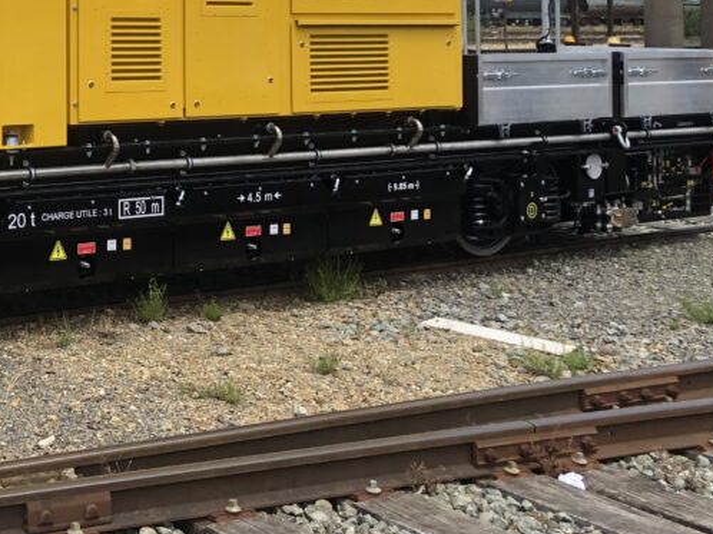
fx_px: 1482
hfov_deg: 25.3
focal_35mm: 72
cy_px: -49
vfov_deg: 19.6
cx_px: -47
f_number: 1.8
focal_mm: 3.99
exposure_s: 1/842
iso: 20
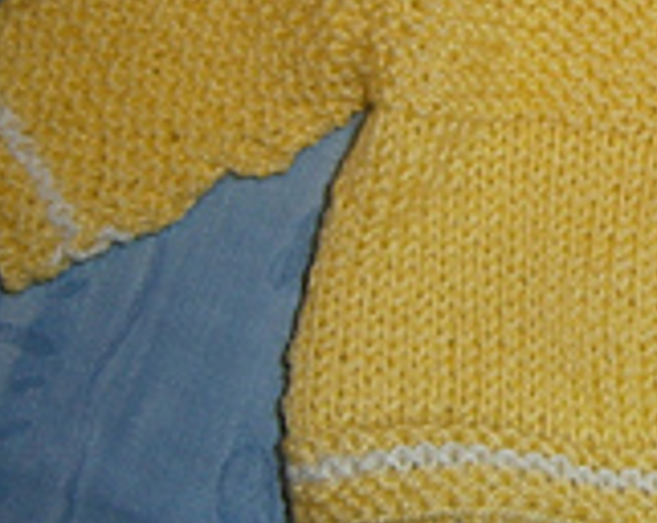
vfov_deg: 19.1
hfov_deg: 22.7
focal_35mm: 79
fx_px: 1532
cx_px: 739
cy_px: 96
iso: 125
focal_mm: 4.7
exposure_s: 1/30
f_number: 2.8
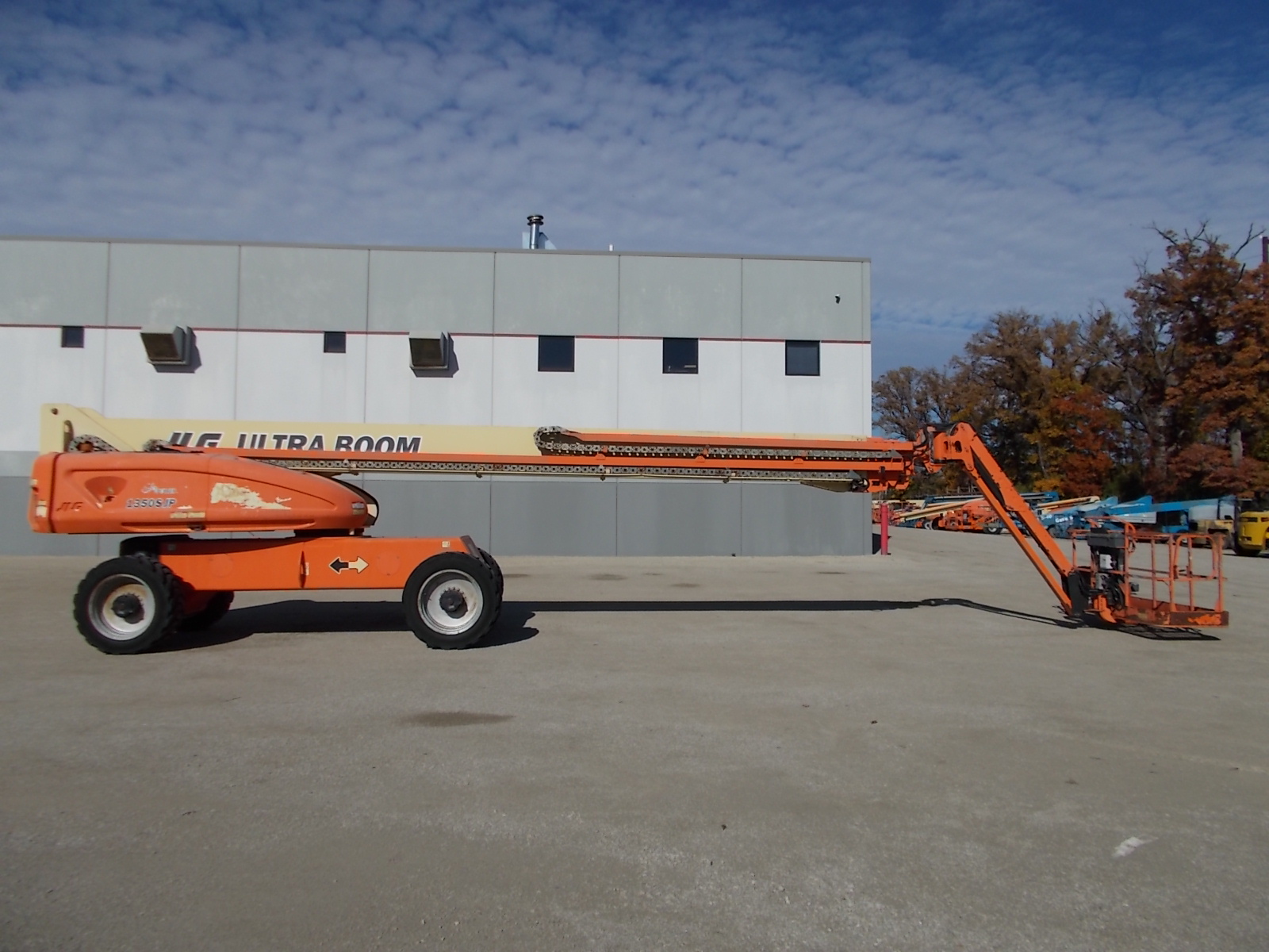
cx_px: 634
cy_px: 476
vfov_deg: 53.1
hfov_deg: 67.3
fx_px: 953
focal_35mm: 26
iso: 80
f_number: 8
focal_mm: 4.6
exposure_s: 1/400
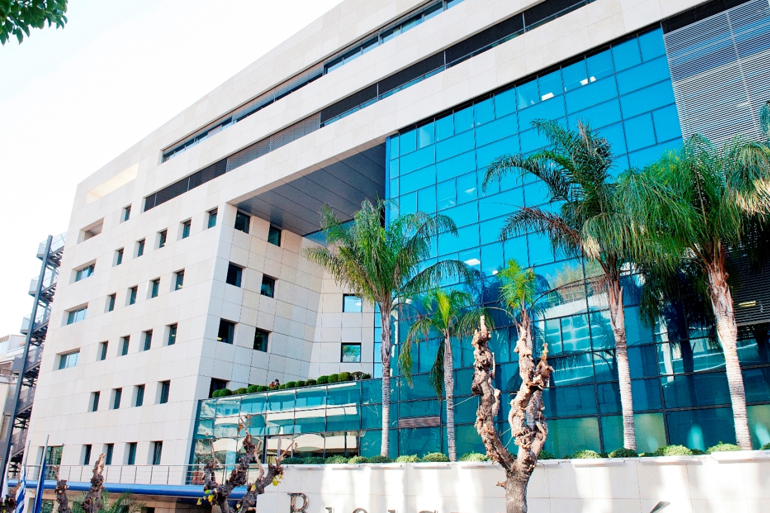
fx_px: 556
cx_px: 407
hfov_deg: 69.4
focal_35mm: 26
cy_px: 274
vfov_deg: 49.5
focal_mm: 24
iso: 500
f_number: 9
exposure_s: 1/160
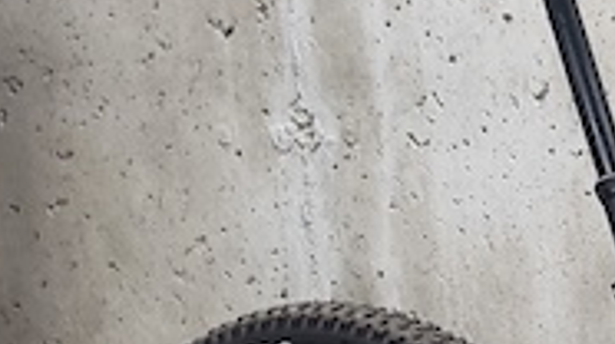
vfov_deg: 9.4
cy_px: 625
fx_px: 1987
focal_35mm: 122
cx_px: 1167
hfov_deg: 14.9
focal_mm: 4.3
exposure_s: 1/60
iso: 320
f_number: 1.5
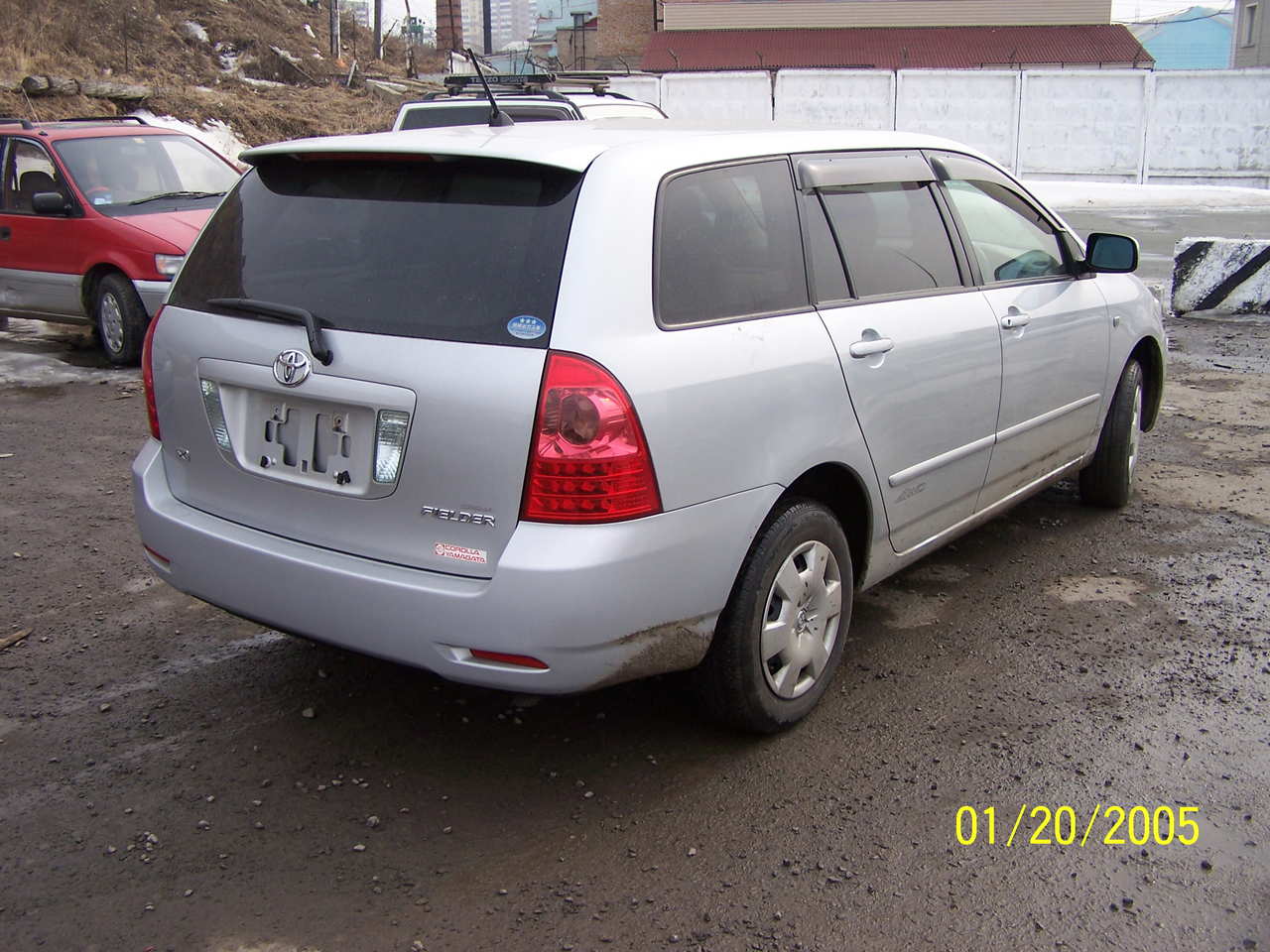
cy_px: 476
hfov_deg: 49.0
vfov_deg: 37.7
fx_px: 1394
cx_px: 635
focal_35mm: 38
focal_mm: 6.3
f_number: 2.8
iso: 80
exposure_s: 1/500
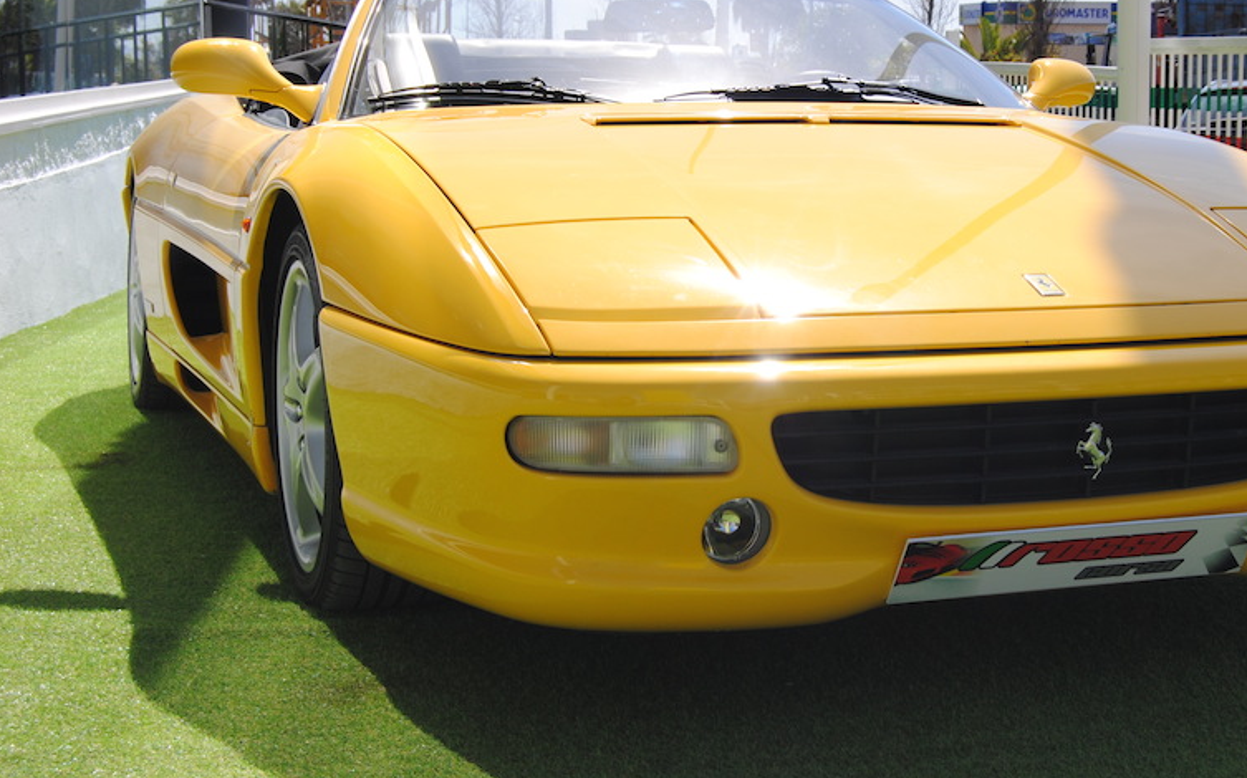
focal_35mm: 61
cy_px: 317
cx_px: 820
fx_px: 2072
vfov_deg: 21.2
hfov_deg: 33.2
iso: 100
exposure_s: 1/250
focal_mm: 30
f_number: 8
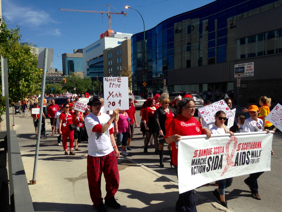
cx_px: 141
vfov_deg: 42.9
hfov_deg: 55.4
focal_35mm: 33
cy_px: 106
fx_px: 269
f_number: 2.4
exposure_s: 1/2169
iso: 50
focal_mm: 4.12
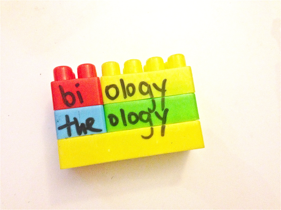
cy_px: 105
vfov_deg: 40.7
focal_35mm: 35
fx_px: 284
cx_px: 140
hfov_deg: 52.6
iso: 400
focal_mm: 4.28
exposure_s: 1/17
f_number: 2.4
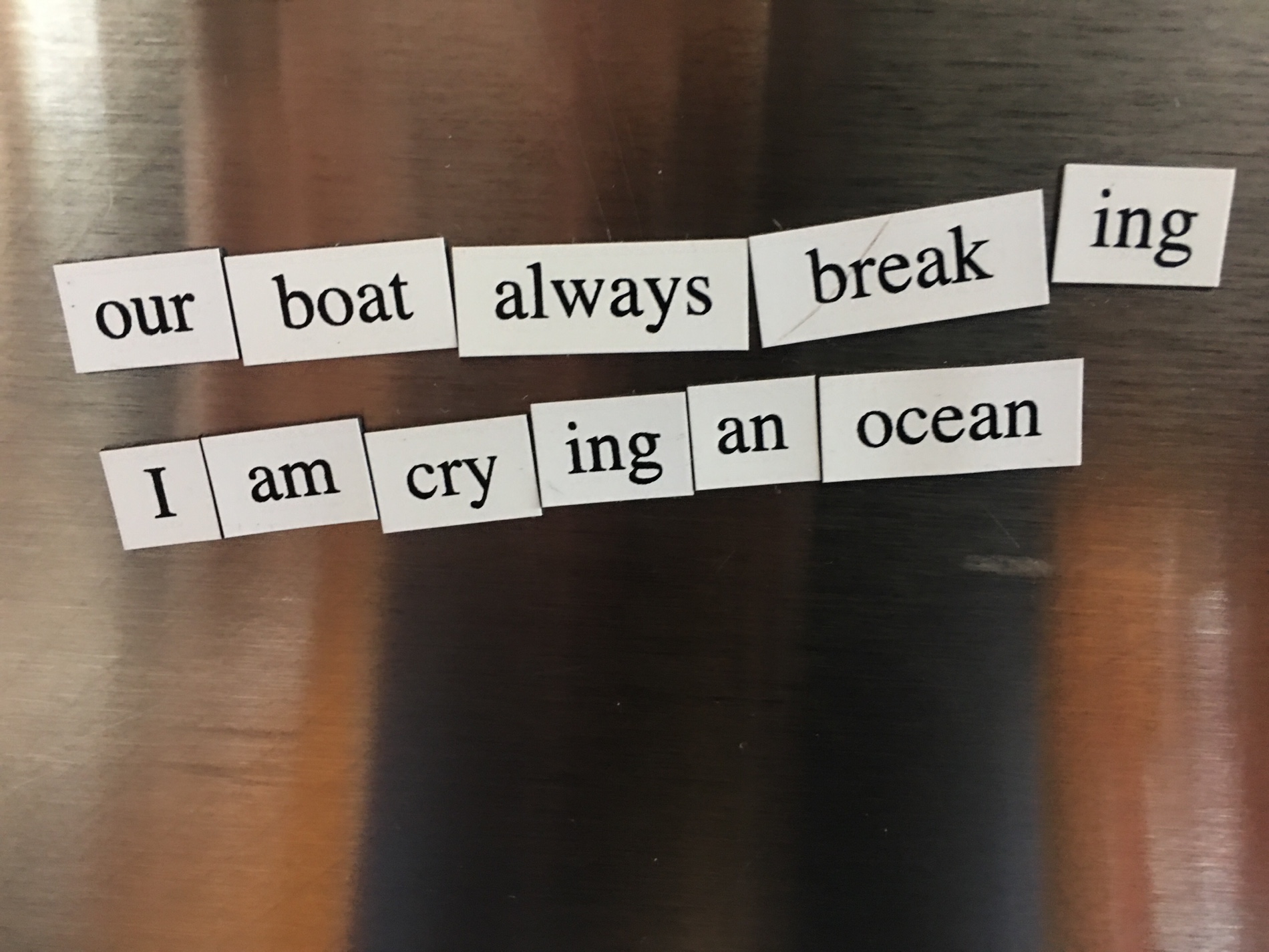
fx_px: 1063
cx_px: 634
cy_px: 476
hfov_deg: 61.7
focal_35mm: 29
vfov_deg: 48.2
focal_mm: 4.15
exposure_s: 1/4
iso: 50
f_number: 2.2
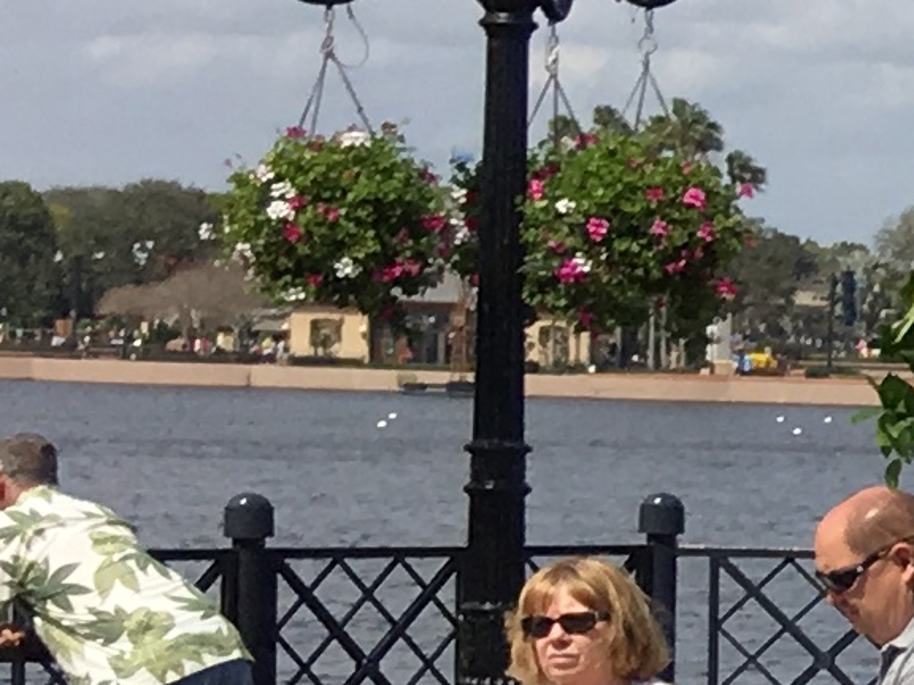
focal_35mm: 203
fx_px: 5360
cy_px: 625
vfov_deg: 7.3
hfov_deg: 7.8
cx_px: 3136
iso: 25
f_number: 2.2
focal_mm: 4.15
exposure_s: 1/2137
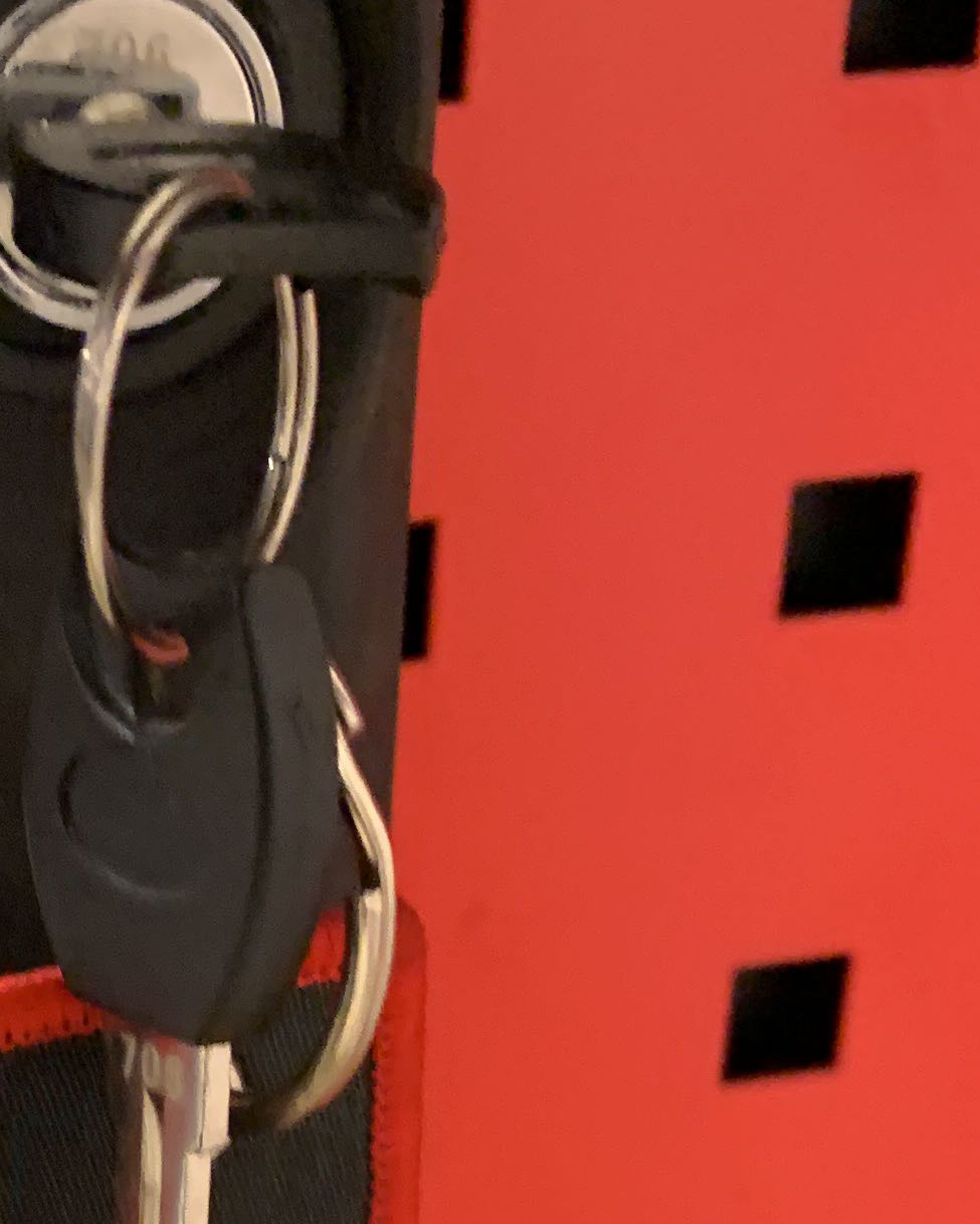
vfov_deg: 21.3
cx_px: -145
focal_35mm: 84
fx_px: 3044
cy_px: 1423
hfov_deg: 17.6
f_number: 1.8
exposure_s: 1/33
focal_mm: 4.25
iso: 320
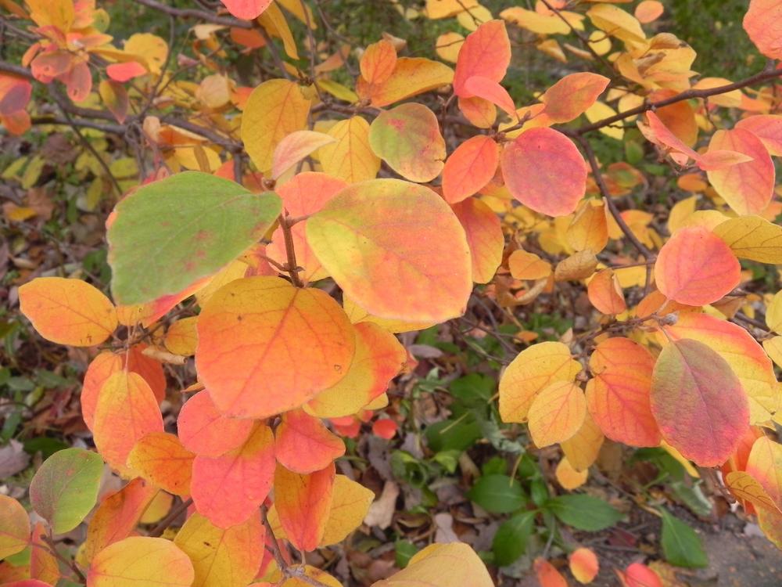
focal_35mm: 26
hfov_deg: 67.3
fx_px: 587
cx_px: 391
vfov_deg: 53.1
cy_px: 294
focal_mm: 4.6
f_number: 4.5
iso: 160
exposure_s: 1/145
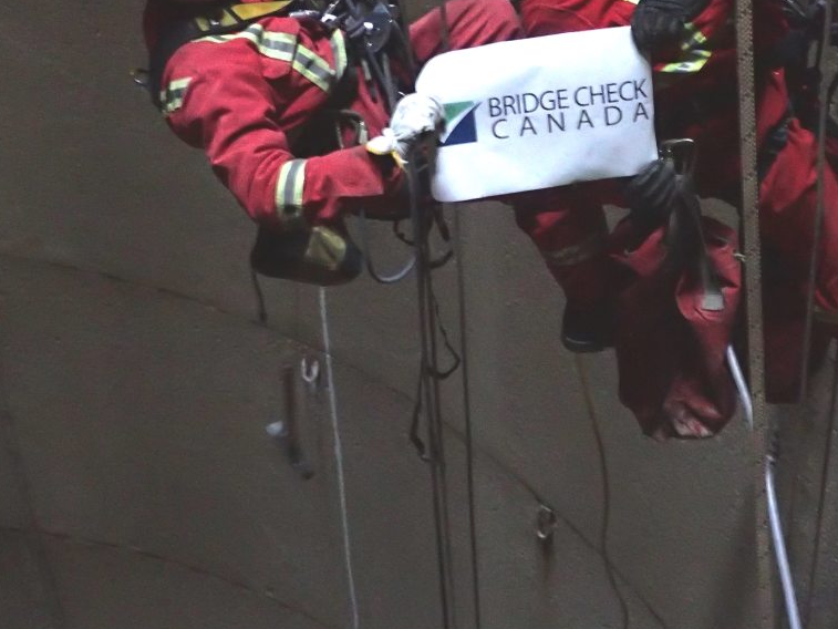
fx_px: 1622
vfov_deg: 21.6
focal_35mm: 67
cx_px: 565
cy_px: 119
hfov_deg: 28.8
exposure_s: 1/8
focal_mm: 6.42
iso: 1600
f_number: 2.6
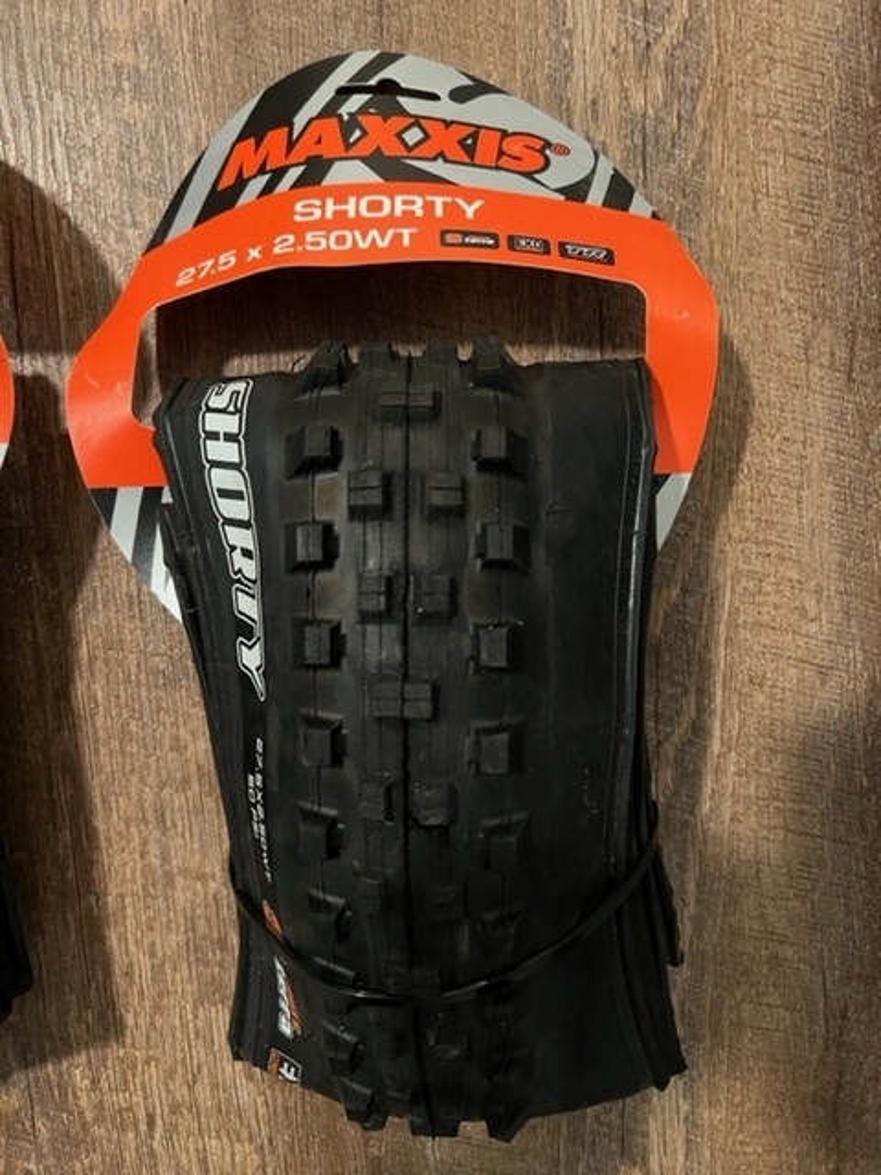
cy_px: 588
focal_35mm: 26
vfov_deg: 67.3
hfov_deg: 53.1
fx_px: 882
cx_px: 440
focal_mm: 5.7
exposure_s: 1/30
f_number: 1.5
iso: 640
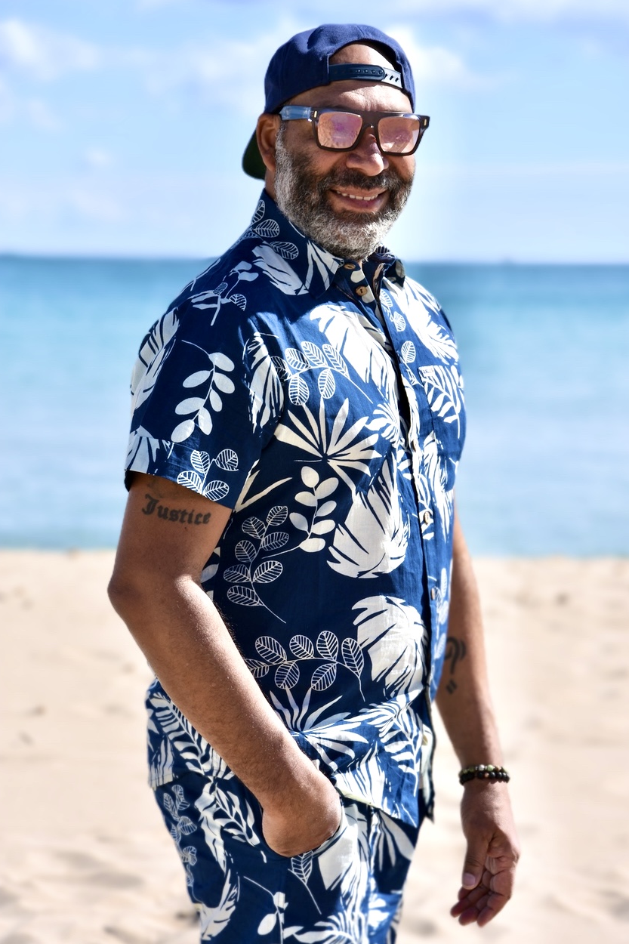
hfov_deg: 10.5
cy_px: 473
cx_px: 318
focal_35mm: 131
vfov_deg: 15.7
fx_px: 3421
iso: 100
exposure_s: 1/250
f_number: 10
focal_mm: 85
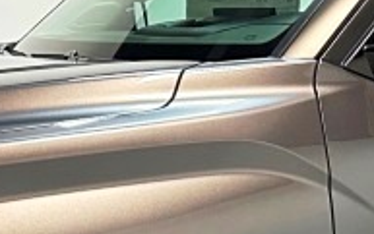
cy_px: 451
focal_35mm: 135
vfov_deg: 9.2
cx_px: 390
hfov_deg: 15.1
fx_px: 1377
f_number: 1.78
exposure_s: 1/60
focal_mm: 6.86
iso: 640
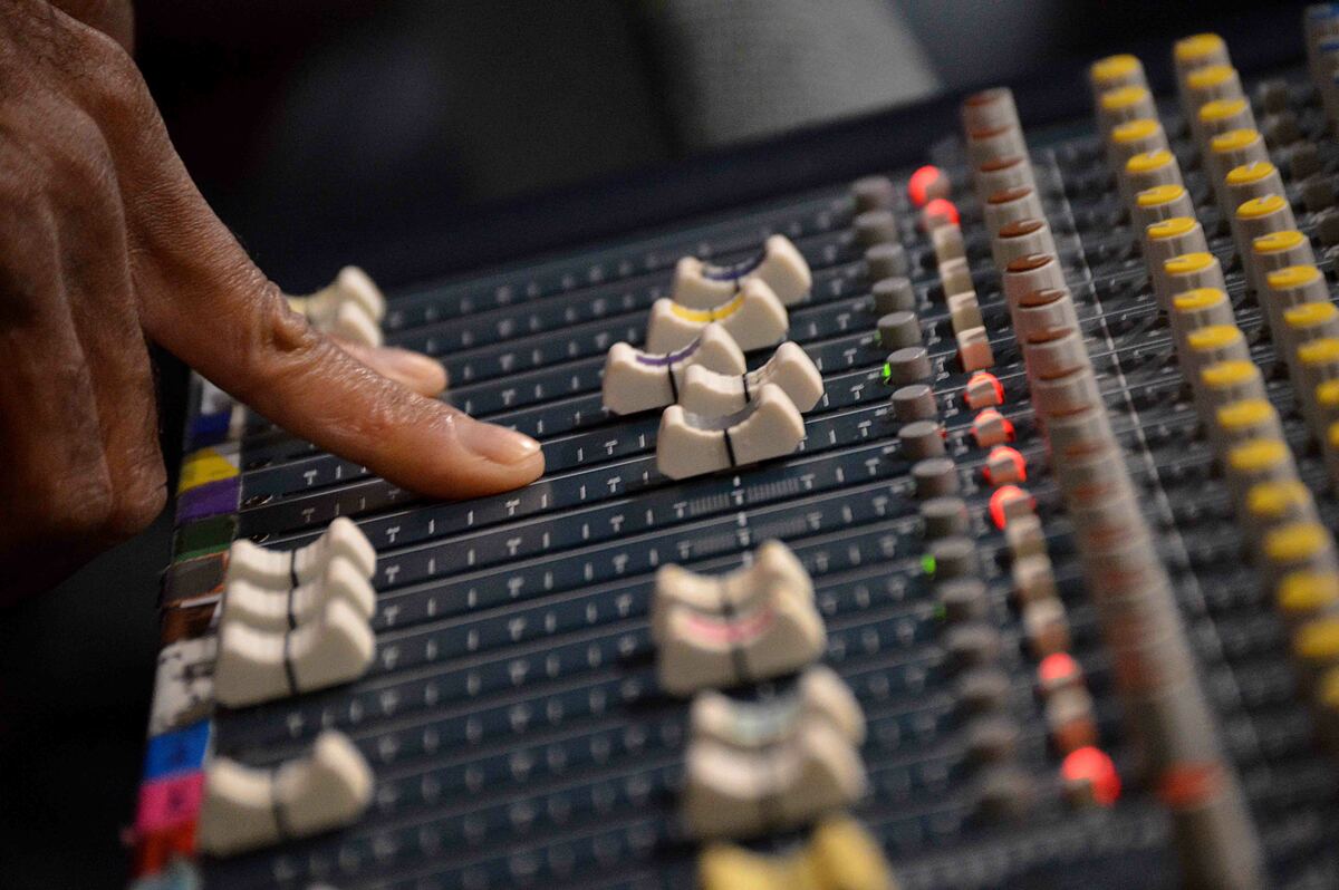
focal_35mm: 168
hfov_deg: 12.2
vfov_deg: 8.2
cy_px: 445
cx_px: 670
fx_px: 6243
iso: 3200
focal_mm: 112
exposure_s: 1/30
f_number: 4.8
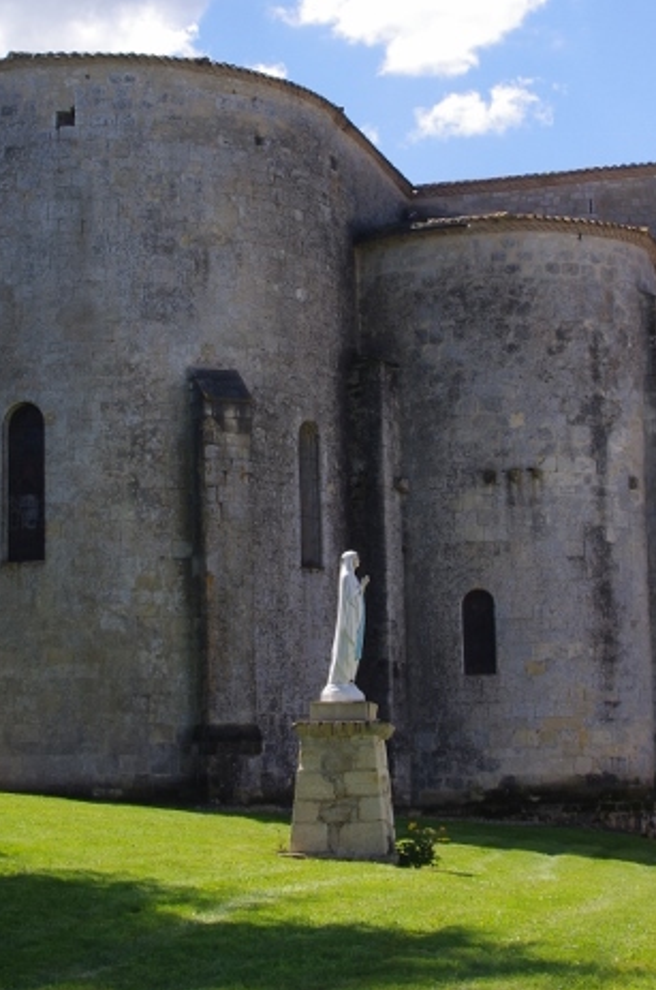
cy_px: 368
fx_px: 2140
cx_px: 279
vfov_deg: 25.9
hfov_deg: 17.4
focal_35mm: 78
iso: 200
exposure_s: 1/125
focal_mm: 28
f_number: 11
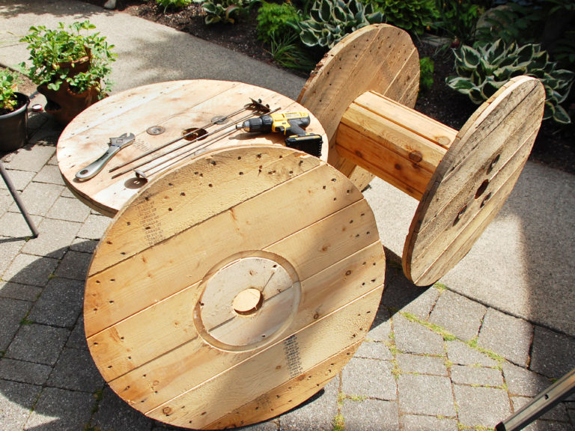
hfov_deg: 61.7
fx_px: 482
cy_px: 216
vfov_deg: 48.2
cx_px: 288
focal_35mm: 29
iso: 25
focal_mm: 4.15
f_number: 2.2
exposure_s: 1/40
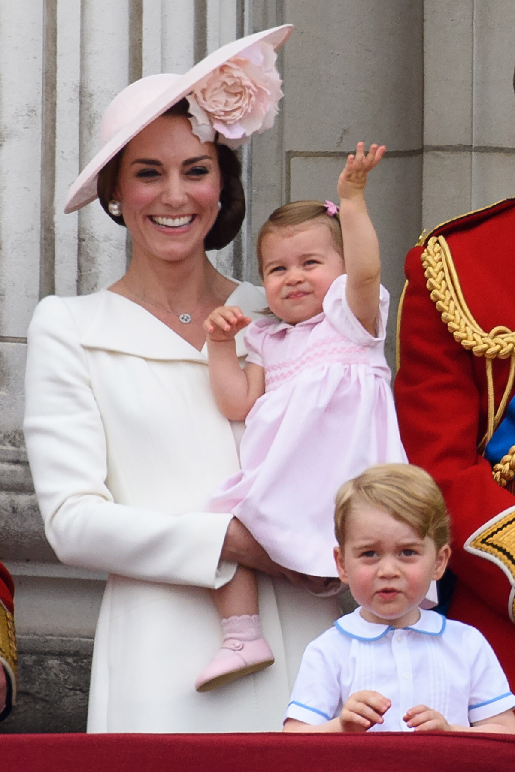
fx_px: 10728
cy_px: 386
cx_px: 258
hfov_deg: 2.7
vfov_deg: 4.1
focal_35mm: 500
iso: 400
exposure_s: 1/1250
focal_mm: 500
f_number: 5.6
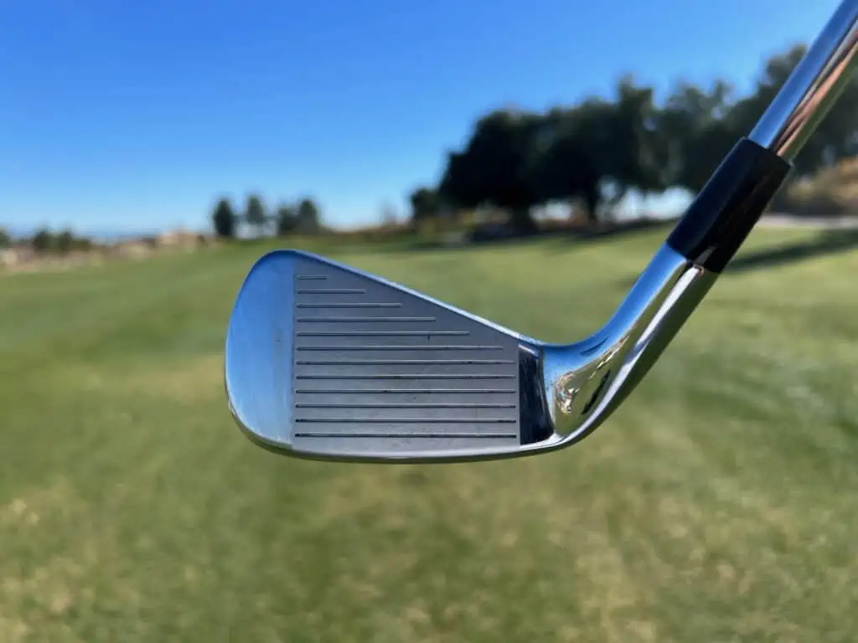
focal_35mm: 26
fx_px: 644
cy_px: 322
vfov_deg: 53.1
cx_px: 429
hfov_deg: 67.3
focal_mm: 5.7
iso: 50
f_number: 1.5
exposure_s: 1/3077
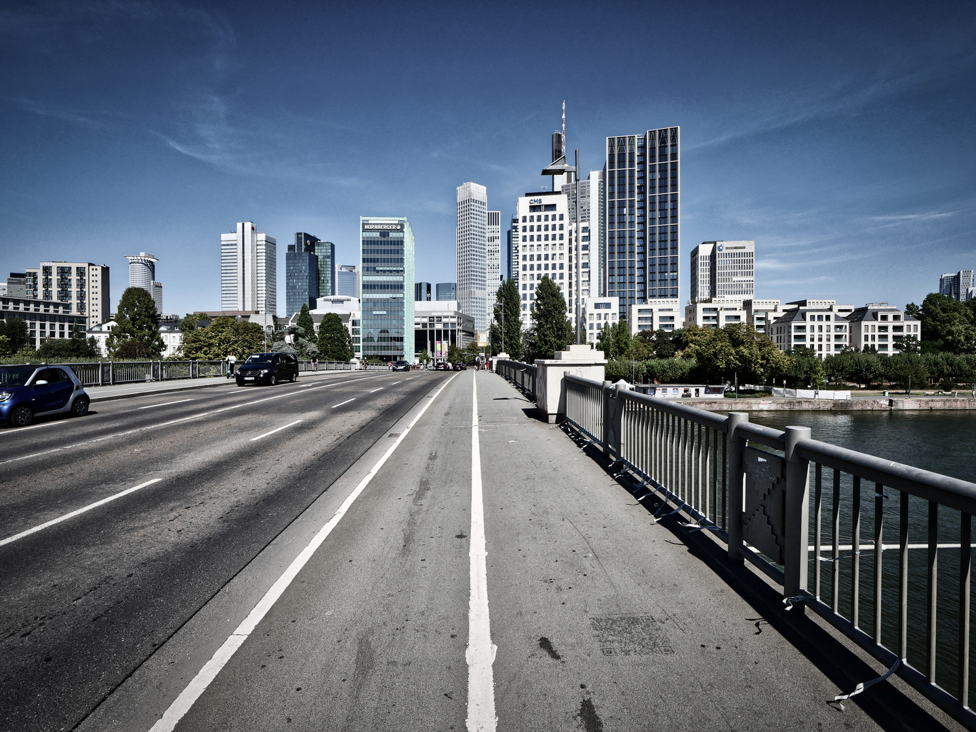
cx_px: 488
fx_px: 508
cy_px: 366
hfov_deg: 87.8
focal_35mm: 18
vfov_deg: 71.6
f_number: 8
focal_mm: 9
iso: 200
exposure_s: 1/640
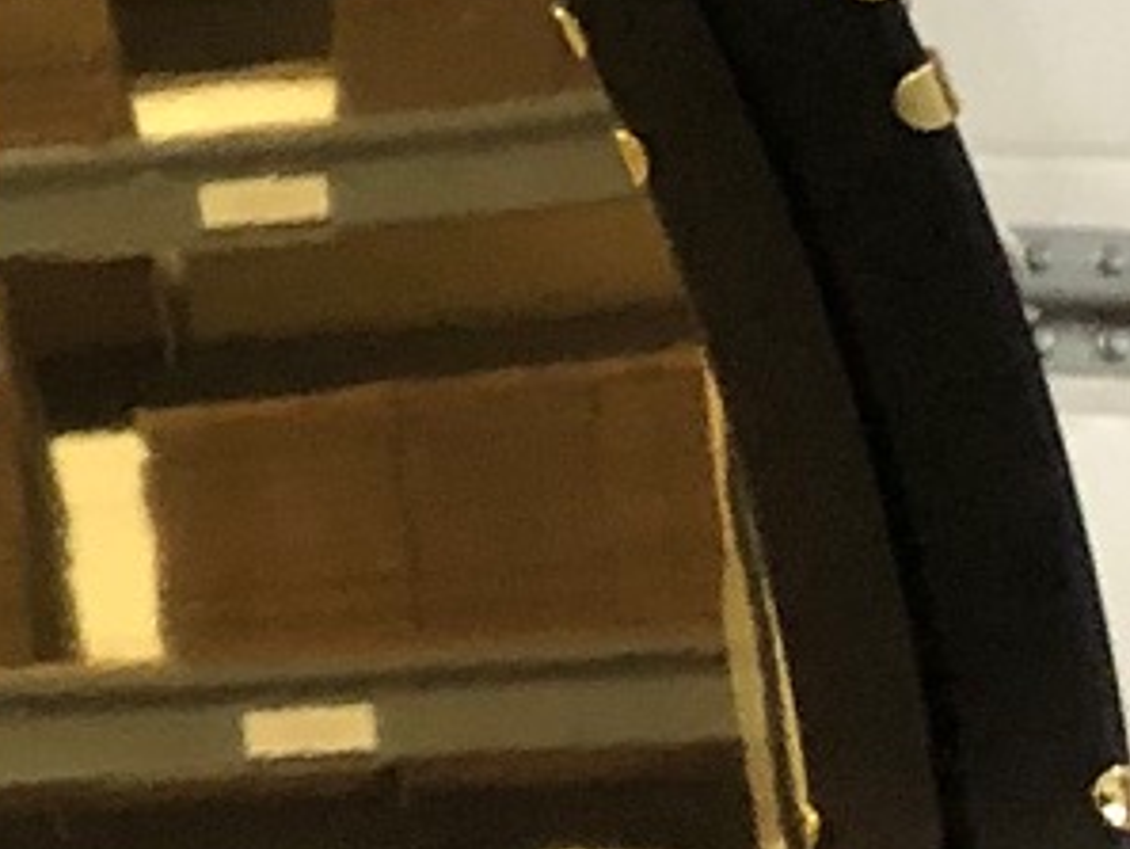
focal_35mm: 190
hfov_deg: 8.9
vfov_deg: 7.8
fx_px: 6205
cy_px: 327
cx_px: -1997
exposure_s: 1/10
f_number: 1.8
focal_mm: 4
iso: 100
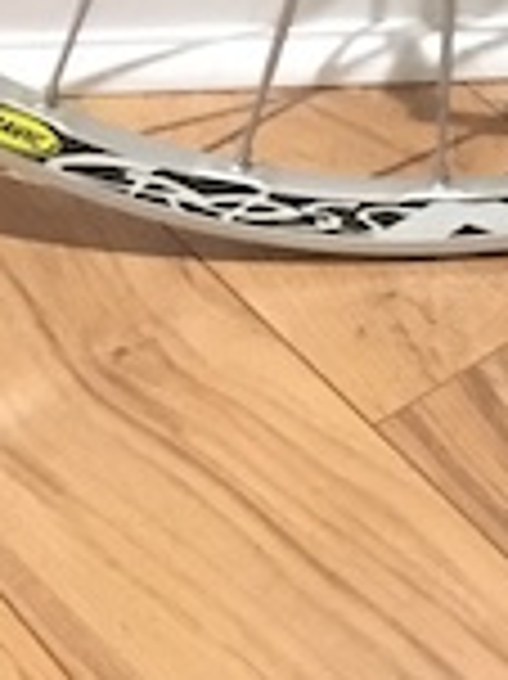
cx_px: 1254
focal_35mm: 154
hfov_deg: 8.7
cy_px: -581
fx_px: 3018
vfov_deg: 11.8
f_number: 2.2
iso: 200
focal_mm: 4.15
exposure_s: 1/30
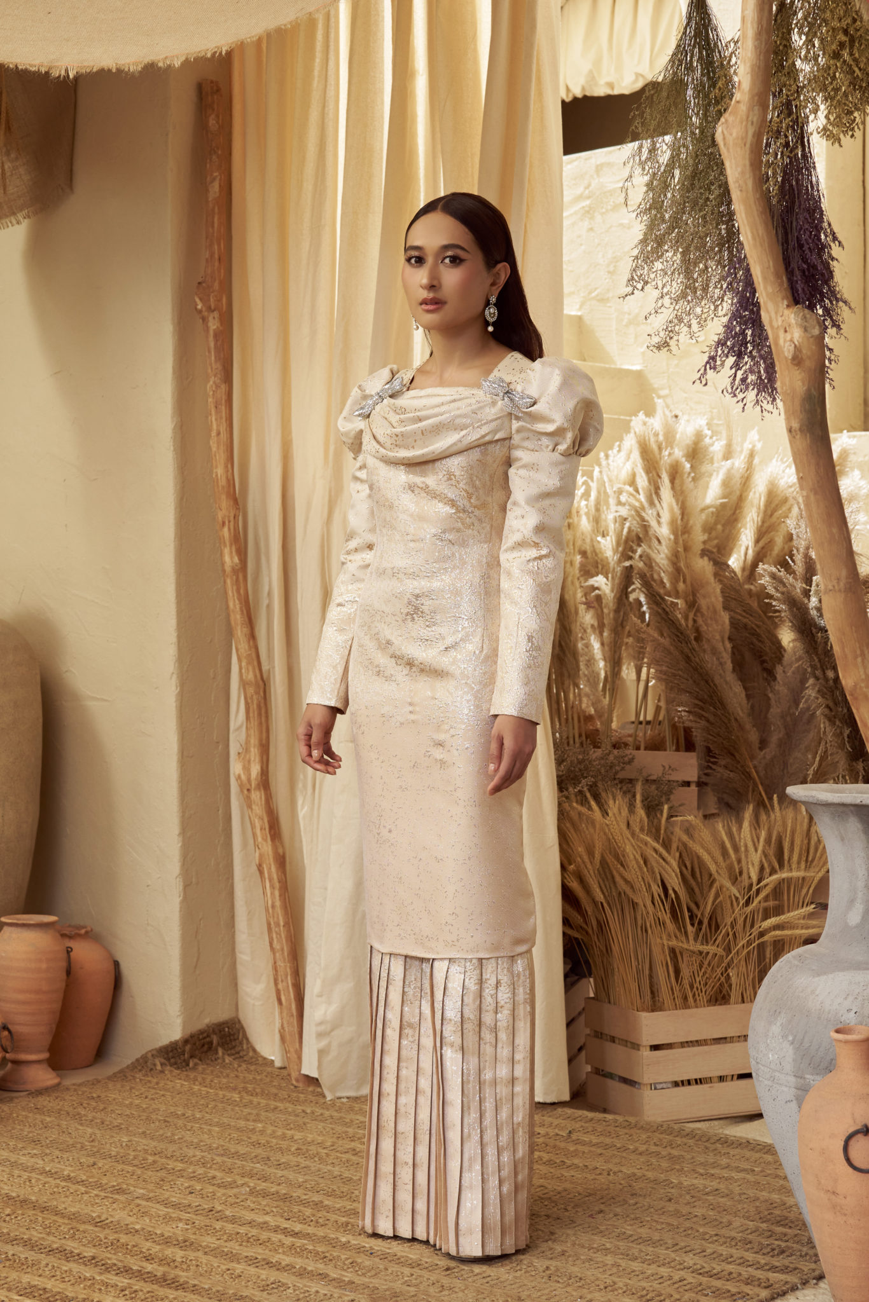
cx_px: 434
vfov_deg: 32.9
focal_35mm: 61
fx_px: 2208
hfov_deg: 22.3
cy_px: 651
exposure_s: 1/60
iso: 800
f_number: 5
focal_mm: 41
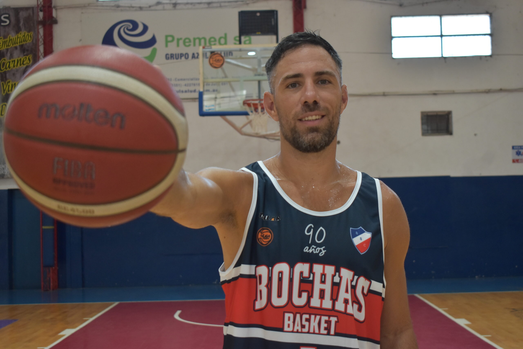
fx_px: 741
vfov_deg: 26.5
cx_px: 262
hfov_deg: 38.9
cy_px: 174
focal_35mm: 51
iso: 800
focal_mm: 34
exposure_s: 1/200
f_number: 4.5
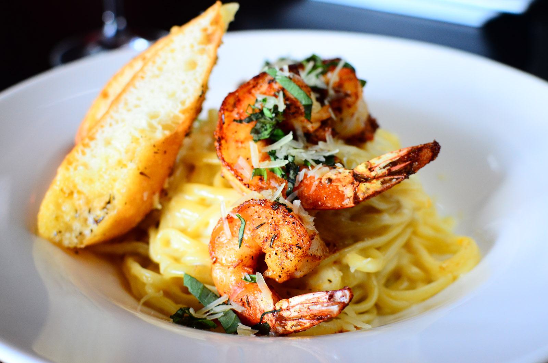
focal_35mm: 52
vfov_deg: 25.6
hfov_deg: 37.9
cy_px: 182
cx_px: 274
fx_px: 798
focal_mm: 35
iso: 1000
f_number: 5
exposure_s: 1/200
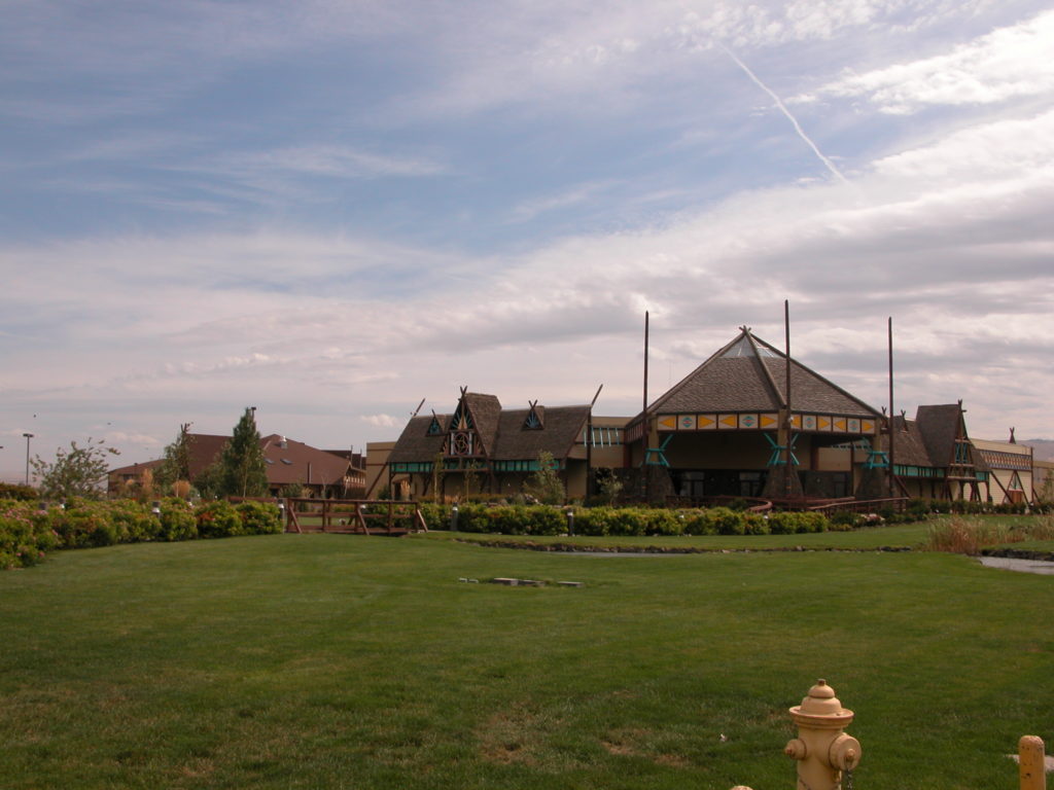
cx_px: 527
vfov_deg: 40.7
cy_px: 395
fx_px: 1066
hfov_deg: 52.6
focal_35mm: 35
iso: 100
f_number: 8
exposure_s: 1/431
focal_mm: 8.9
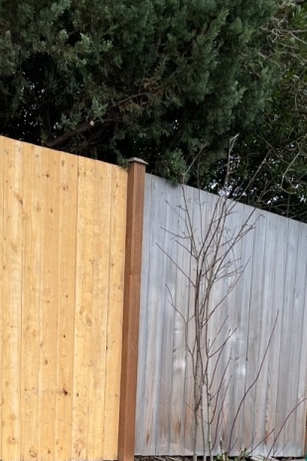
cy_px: 553
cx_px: 48
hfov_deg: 19.2
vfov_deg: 25.8
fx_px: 896
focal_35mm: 70
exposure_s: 1/121
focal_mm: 5.7
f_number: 1.5
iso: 50
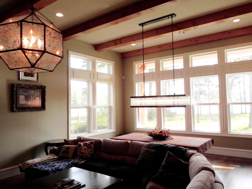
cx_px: 127
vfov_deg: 51.4
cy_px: 94
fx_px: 197
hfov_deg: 65.3
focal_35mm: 27
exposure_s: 1/91.3
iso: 160
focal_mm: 4.6
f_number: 4
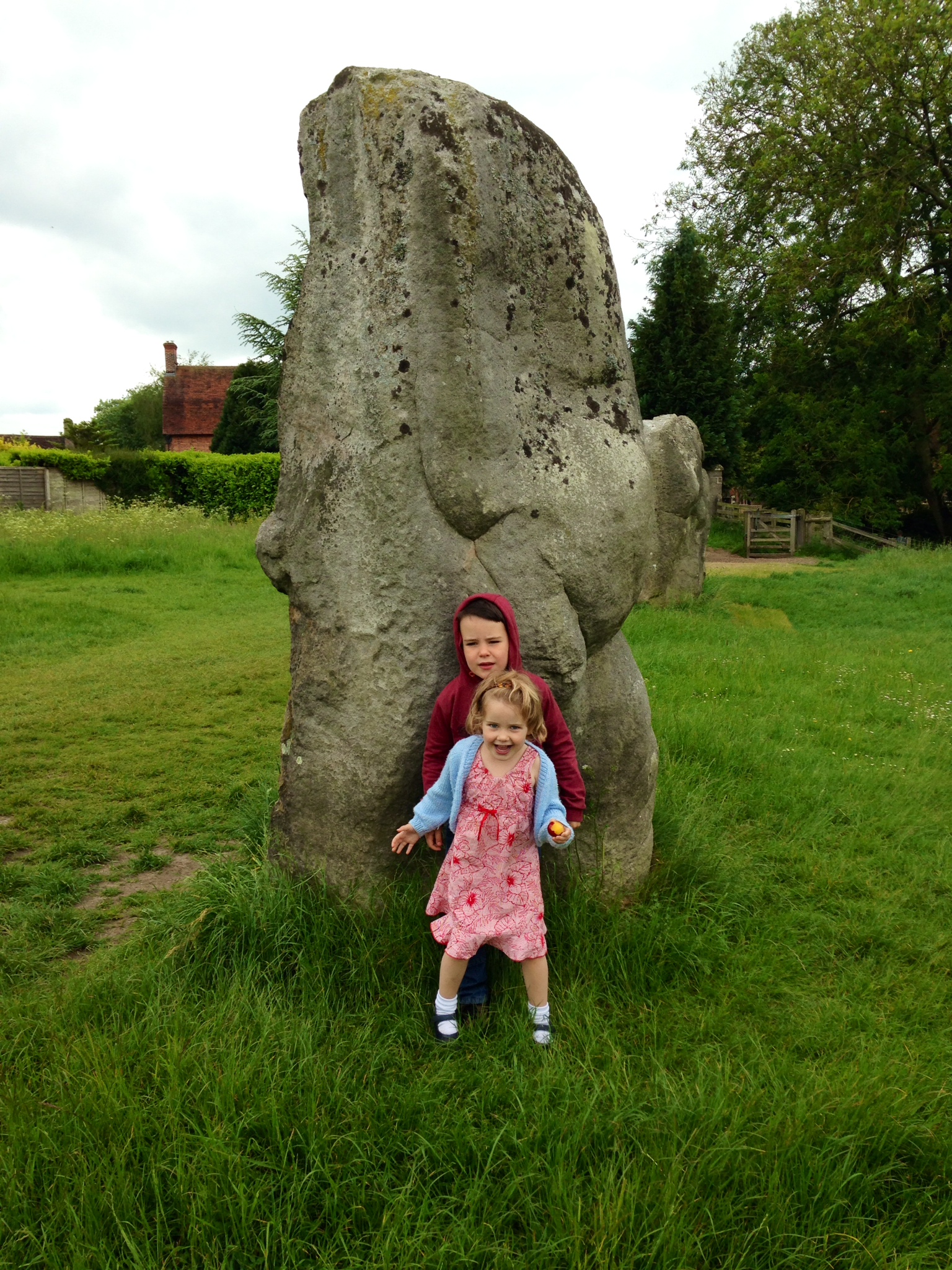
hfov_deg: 42.9
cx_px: 476
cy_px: 635
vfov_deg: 55.4
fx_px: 1210
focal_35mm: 33
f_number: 2.4
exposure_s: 1/645
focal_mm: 4.12
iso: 50
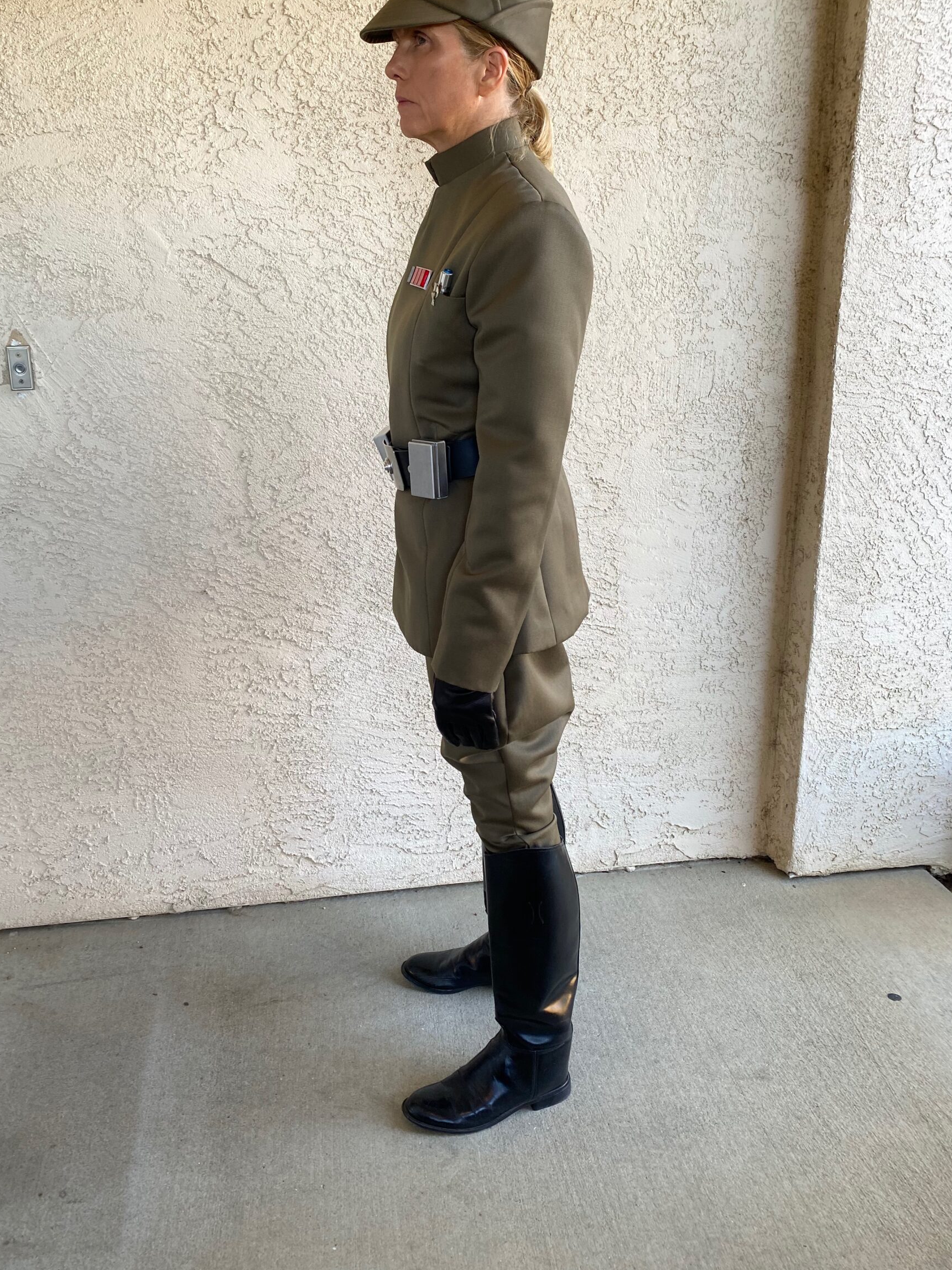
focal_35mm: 29
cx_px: 429
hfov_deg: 48.2
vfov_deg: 61.5
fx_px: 1063
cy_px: 564
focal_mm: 4.25
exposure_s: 1/120
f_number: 1.8
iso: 64
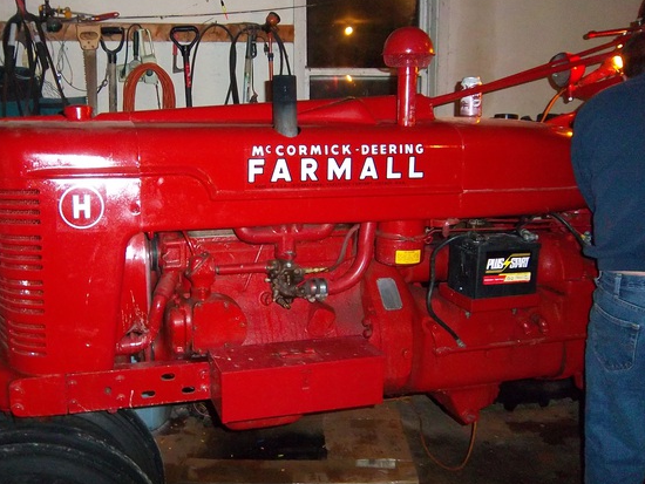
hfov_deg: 52.4
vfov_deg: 40.7
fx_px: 652
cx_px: 271
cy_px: 229
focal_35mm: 35
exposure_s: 1/30
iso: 320
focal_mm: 5.05
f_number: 3.5
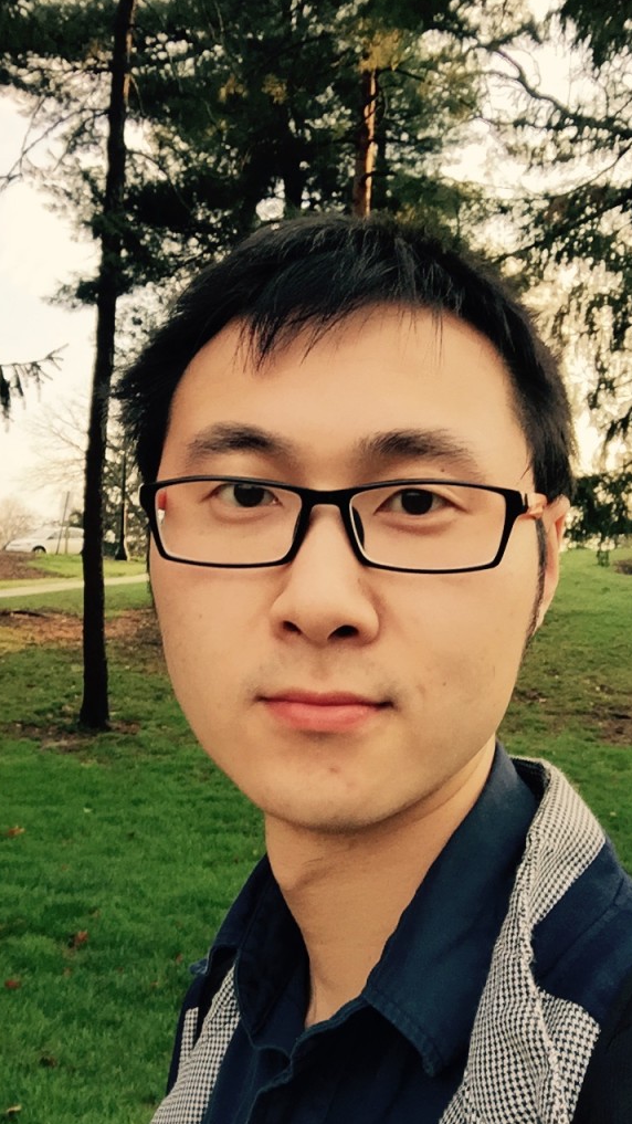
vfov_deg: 58.0
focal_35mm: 34
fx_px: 1013
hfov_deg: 34.6
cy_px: 560
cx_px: 309
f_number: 2.2
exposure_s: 1/120
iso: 40
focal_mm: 2.65
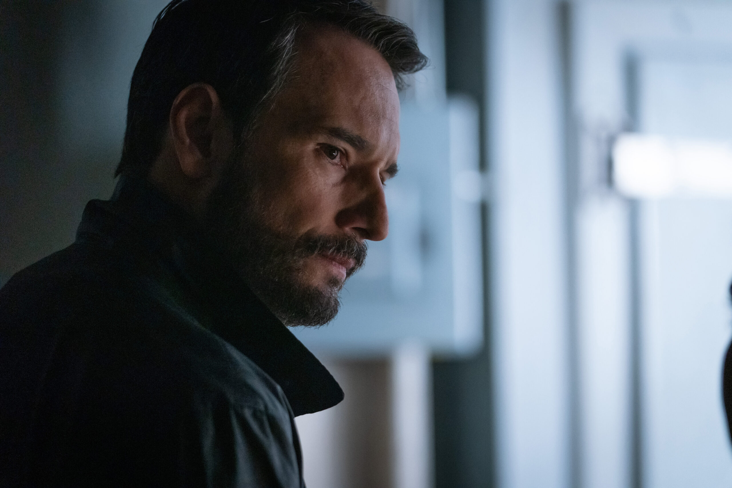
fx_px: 2318
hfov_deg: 17.9
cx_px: 366
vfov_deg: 12.0
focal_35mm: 114
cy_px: 244
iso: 5000
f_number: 2.8
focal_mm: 114
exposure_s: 1/200
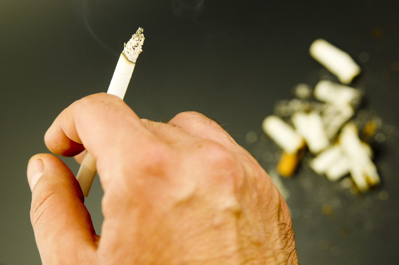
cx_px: 200
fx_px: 1245
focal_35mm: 112
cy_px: 132
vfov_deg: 12.1
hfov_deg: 18.2
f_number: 3.5
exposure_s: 1/60
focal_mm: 75
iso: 250
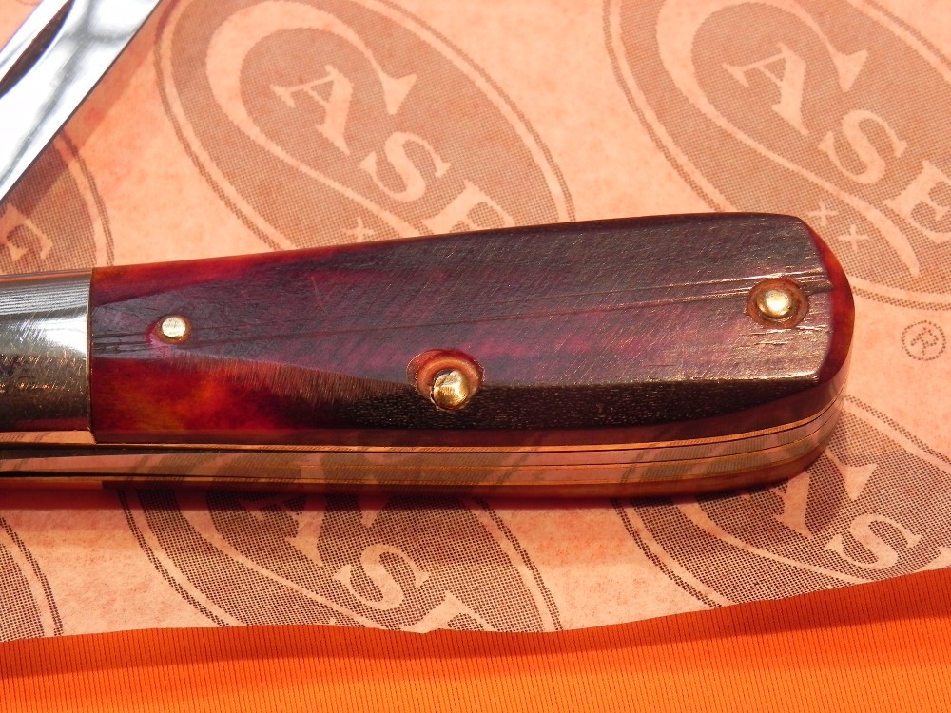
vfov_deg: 14.1
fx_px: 2885
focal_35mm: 105
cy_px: 356
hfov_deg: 18.7
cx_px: 476
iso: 160
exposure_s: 1/214
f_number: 5
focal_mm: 18.8
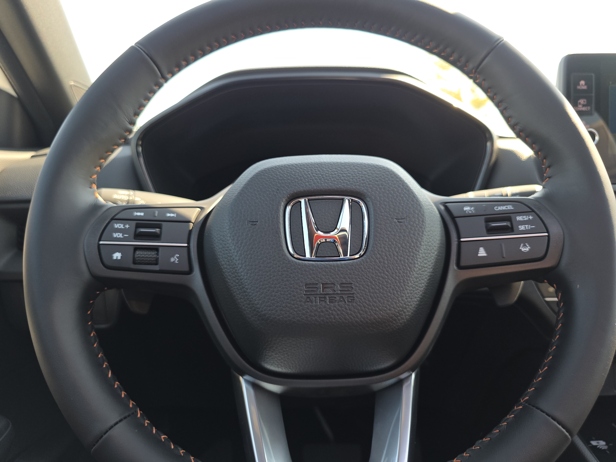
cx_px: 308
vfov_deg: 58.9
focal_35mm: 23
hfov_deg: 73.9
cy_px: 231
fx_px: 409
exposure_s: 1/180
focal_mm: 6.3
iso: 32
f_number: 1.7
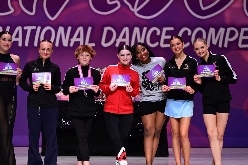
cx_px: 119
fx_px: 1357
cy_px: 83
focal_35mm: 197
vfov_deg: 7.0
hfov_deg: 10.4
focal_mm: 160
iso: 3200
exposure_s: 1/1000
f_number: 2.8
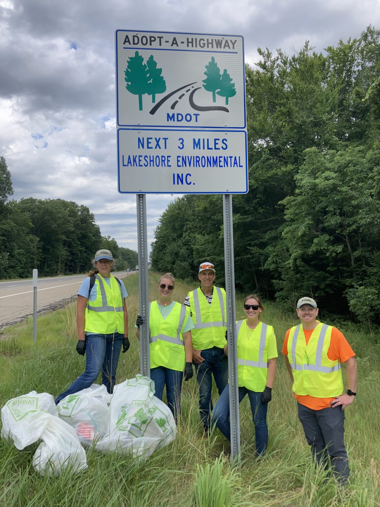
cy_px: 254
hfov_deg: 49.7
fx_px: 410
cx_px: 190
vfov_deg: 63.4
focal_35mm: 28
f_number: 1.8
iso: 20
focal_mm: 3.99
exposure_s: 1/1091
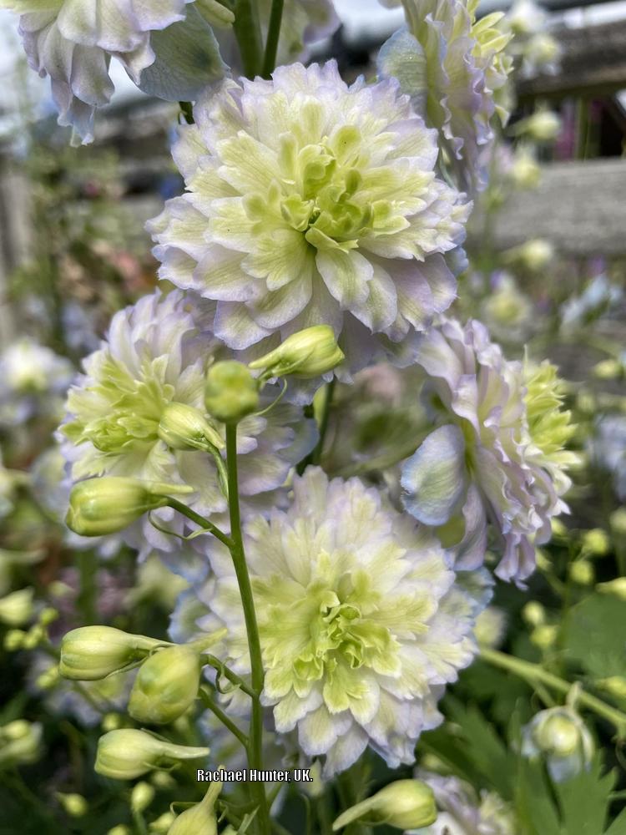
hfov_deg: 53.1
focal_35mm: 26
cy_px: 418
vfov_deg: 67.3
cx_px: 313
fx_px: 627
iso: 32
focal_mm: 4.2
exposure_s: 1/3509
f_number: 1.6
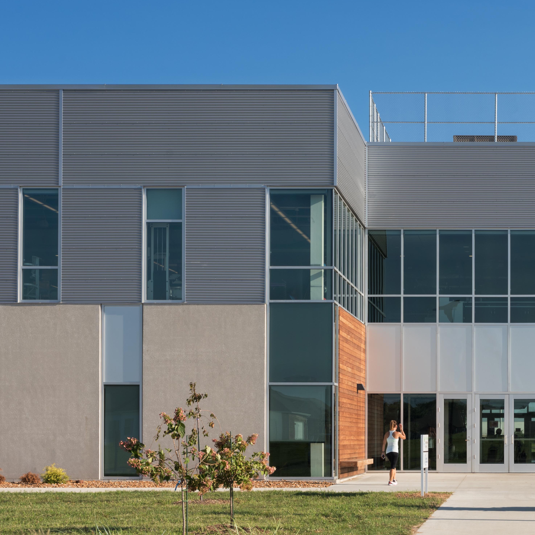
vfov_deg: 20.6
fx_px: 1469
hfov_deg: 19.9
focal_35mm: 84
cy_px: 320
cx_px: 559
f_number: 14
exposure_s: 1/80
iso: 100
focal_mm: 40
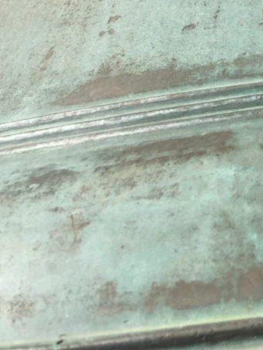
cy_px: -123
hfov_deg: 16.8
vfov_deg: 21.3
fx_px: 830
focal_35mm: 82
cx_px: 359
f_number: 2.2
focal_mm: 4.15
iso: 32
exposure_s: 1/1799
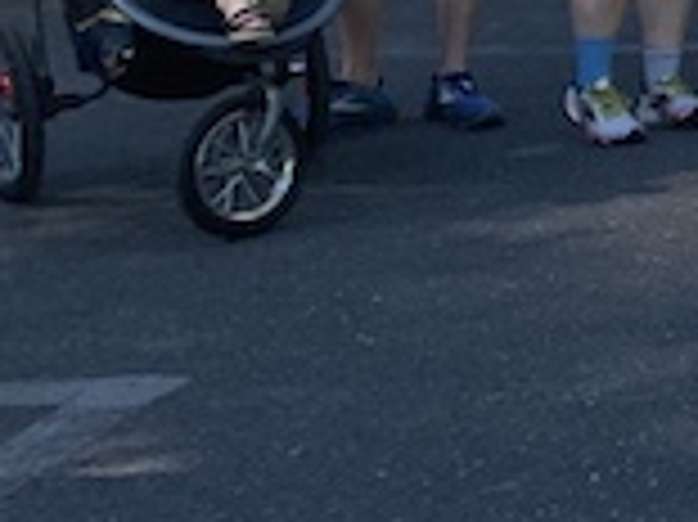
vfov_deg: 10.0
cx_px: 1788
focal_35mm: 145
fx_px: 2922
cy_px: -135
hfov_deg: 11.0
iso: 25
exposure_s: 1/392
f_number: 1.8
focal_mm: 4.25
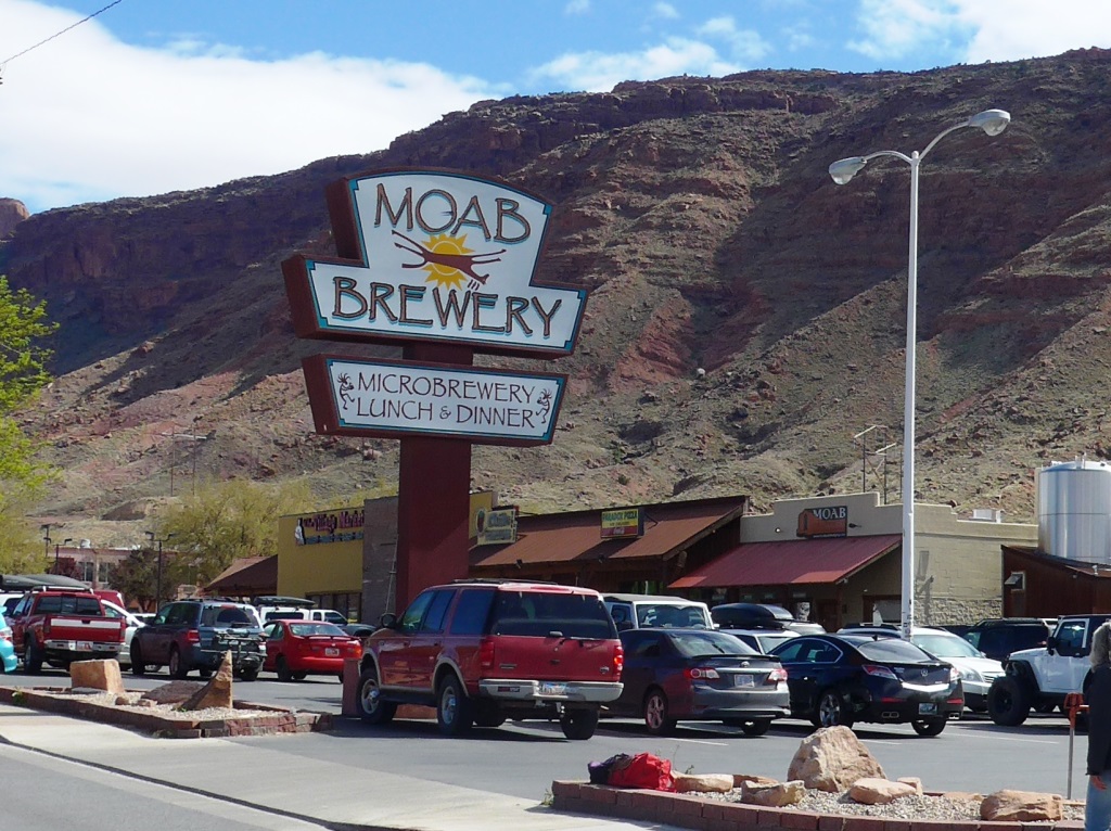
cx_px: 556
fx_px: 930
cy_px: 416
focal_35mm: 29
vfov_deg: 48.2
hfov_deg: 61.7
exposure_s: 1/1600
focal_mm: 6
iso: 80
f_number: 2.8
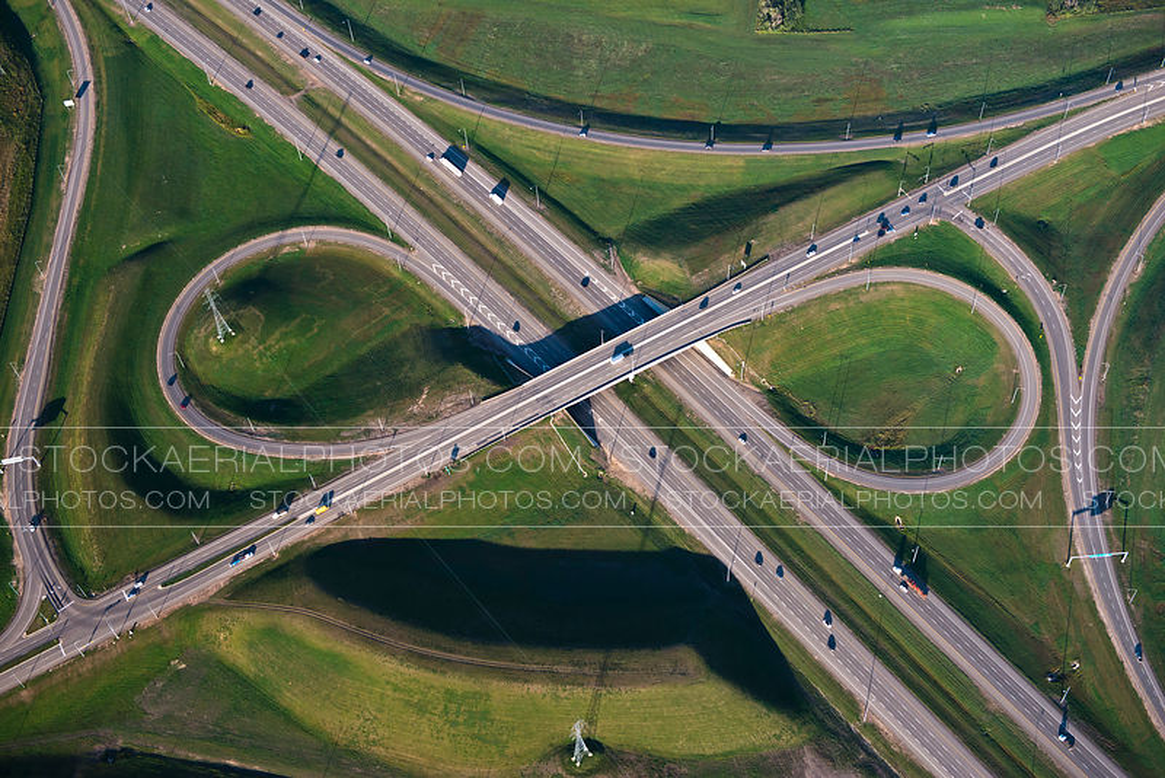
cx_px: 582
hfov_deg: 43.6
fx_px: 1457
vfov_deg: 29.9
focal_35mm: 45
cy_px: 389
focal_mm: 45
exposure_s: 1/800
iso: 800
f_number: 5
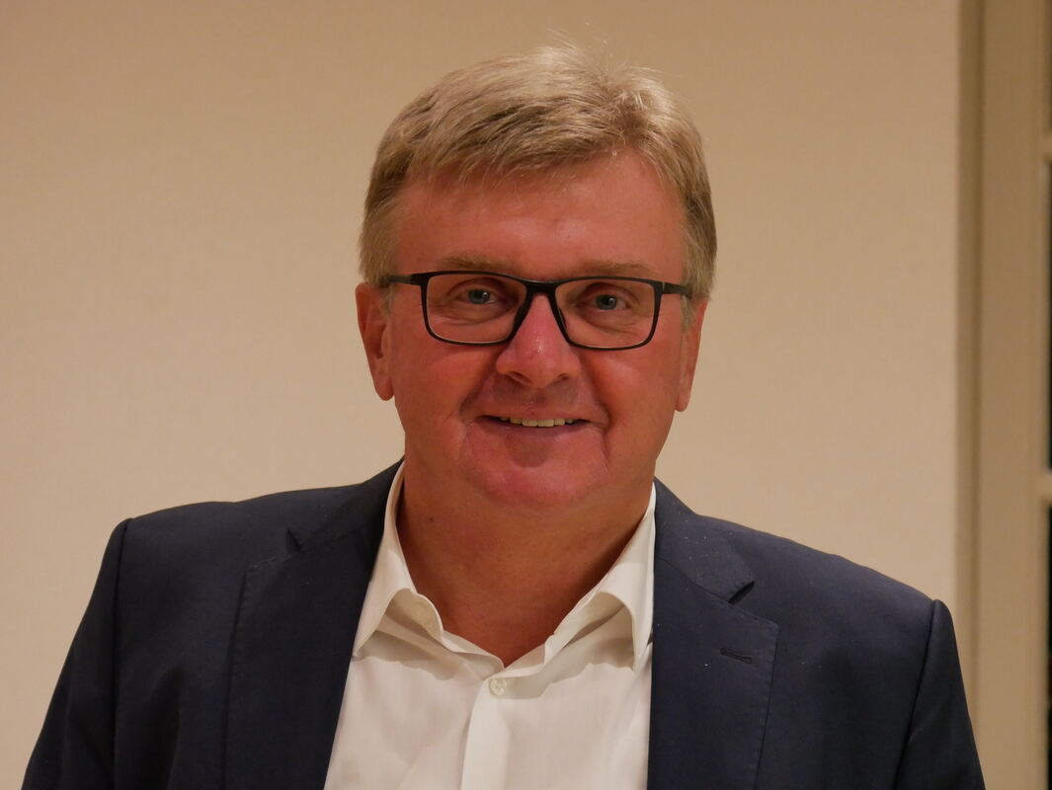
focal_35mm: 122
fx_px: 3710
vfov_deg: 12.2
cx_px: 526
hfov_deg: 16.1
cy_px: 395
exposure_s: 1/60
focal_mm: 61
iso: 3200
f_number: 5.2
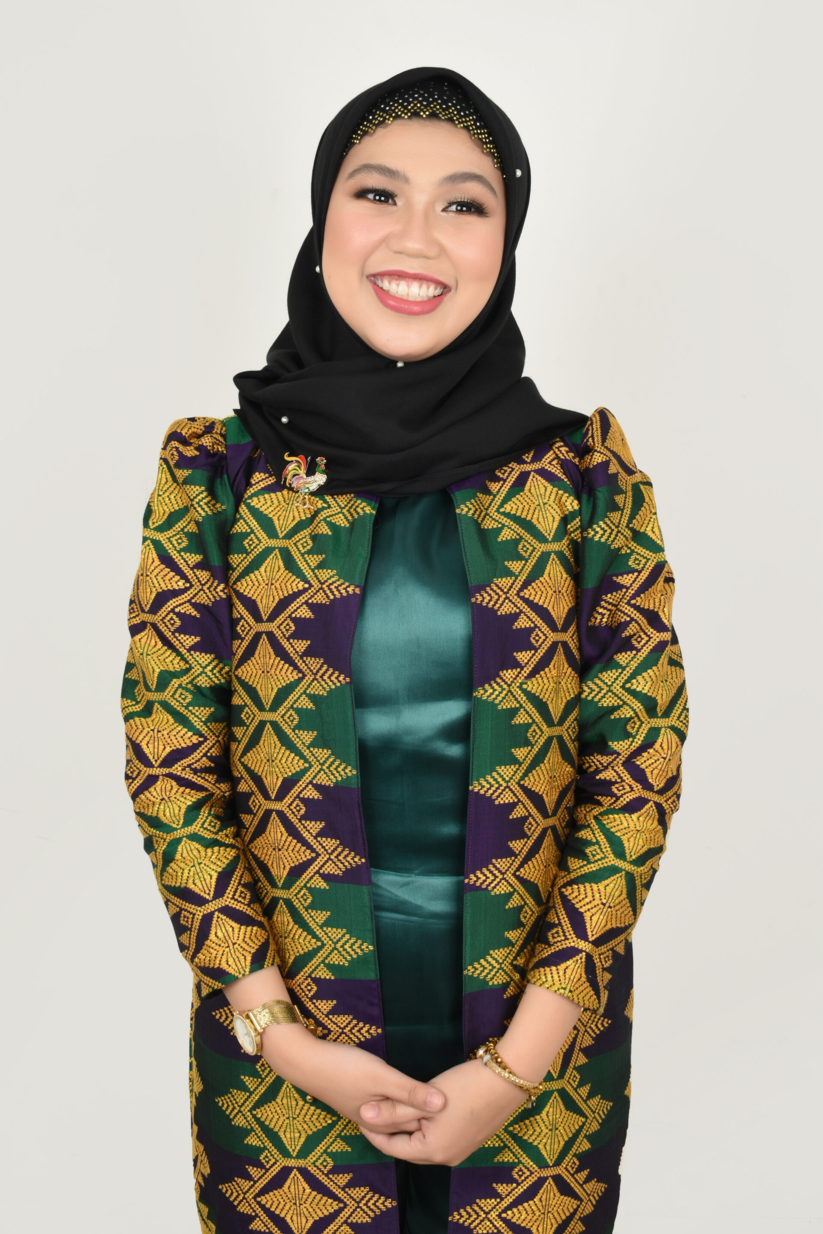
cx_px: 412
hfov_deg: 28.9
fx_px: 1594
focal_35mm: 46
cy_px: 617
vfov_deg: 42.3
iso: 100
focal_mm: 31
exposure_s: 1/125
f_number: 10
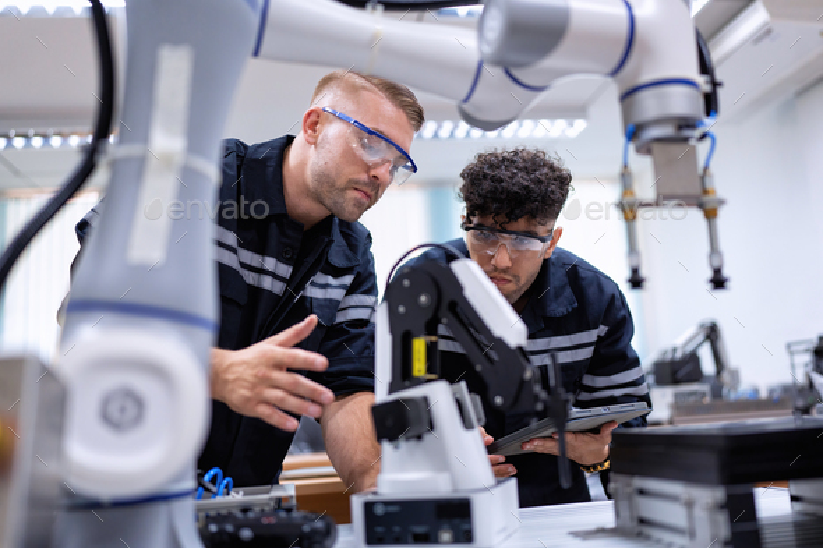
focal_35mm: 35
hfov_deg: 54.4
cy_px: 274
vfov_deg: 37.8
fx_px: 800
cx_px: 412
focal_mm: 35
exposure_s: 1/1000
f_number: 1.4
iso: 1000
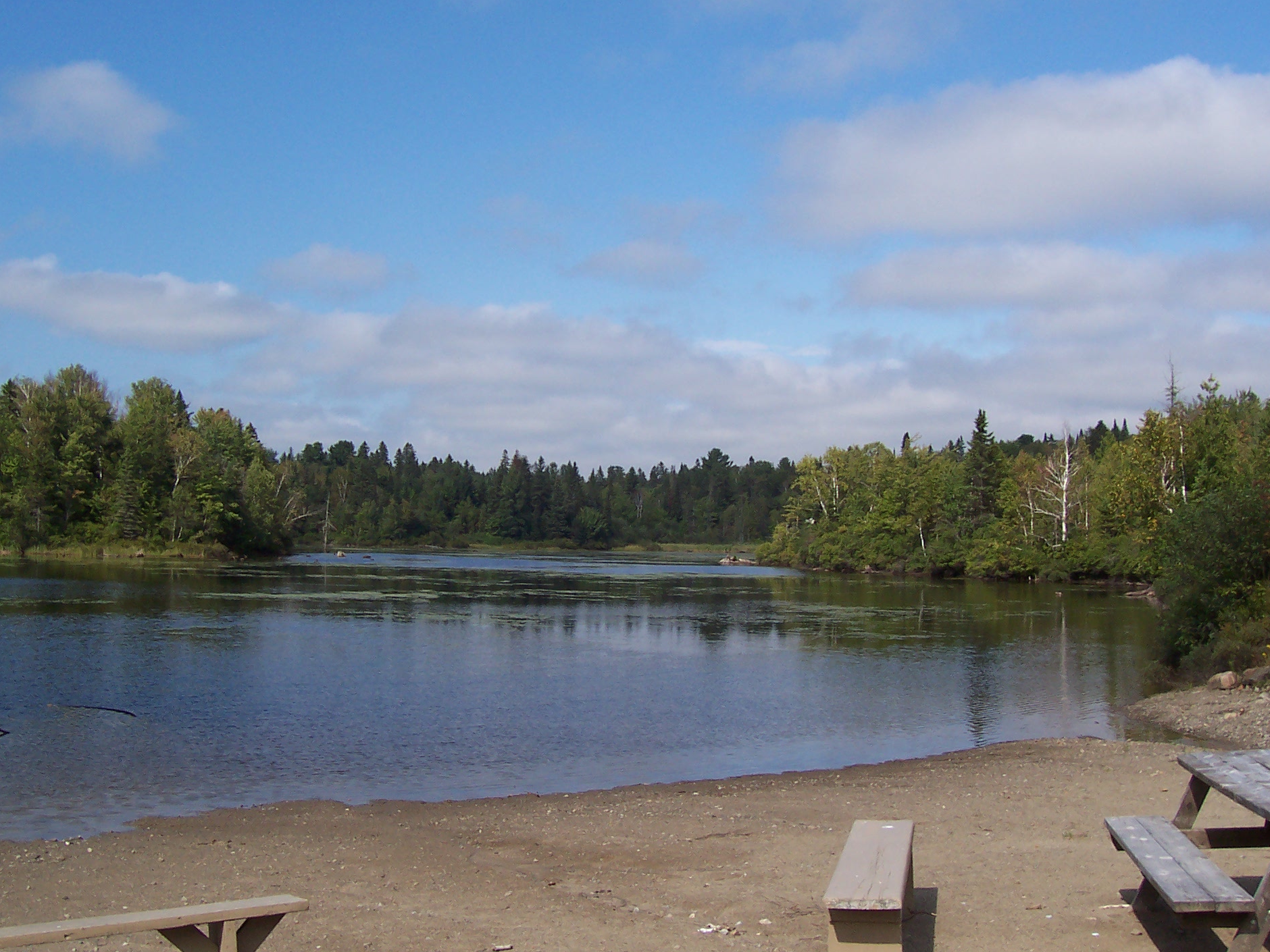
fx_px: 1468
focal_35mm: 40
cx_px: 597
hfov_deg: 46.8
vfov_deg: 36.0
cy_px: 467
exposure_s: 1/750
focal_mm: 5.6
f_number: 5.6
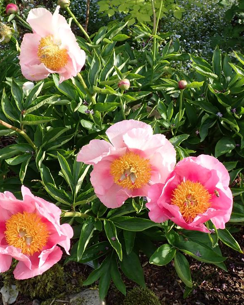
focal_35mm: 40
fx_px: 361
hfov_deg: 37.1
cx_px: 91
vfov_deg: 45.8
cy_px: 152
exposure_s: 1/400
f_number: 3.2
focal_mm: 5.4
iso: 100
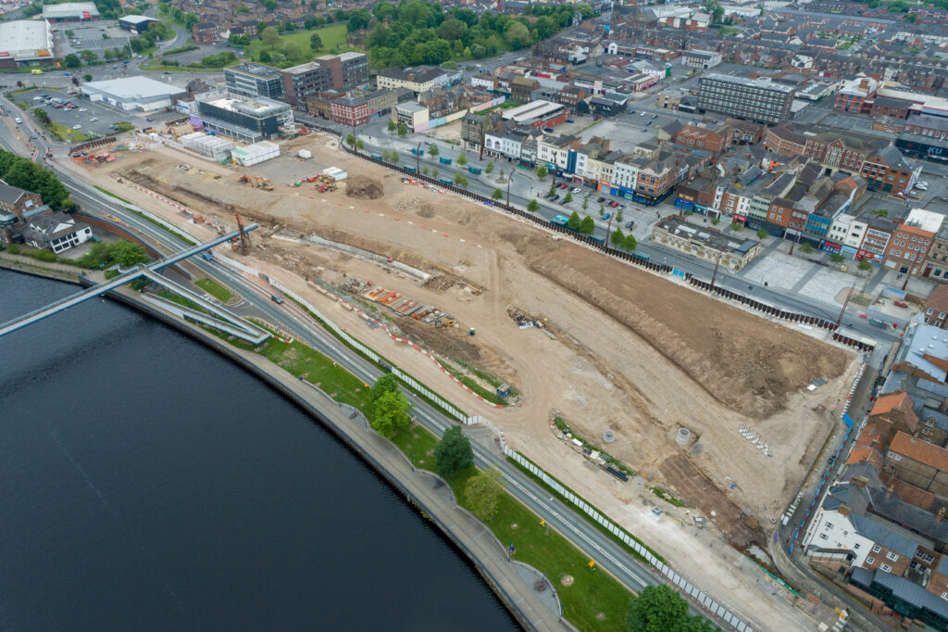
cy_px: 316
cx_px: 474
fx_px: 632
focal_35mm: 24
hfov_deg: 73.8
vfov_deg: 53.1
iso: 200
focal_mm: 8.8
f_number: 6.3
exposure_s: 1/160
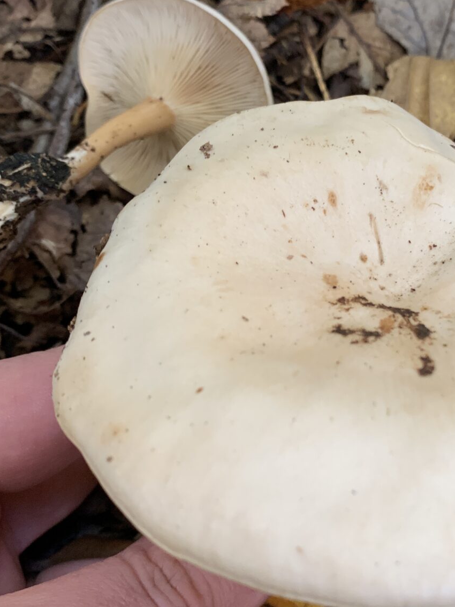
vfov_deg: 40.4
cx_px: 331
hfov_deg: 30.5
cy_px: 299
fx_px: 824
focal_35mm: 47
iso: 100
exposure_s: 1/60
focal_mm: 4.25
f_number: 1.8
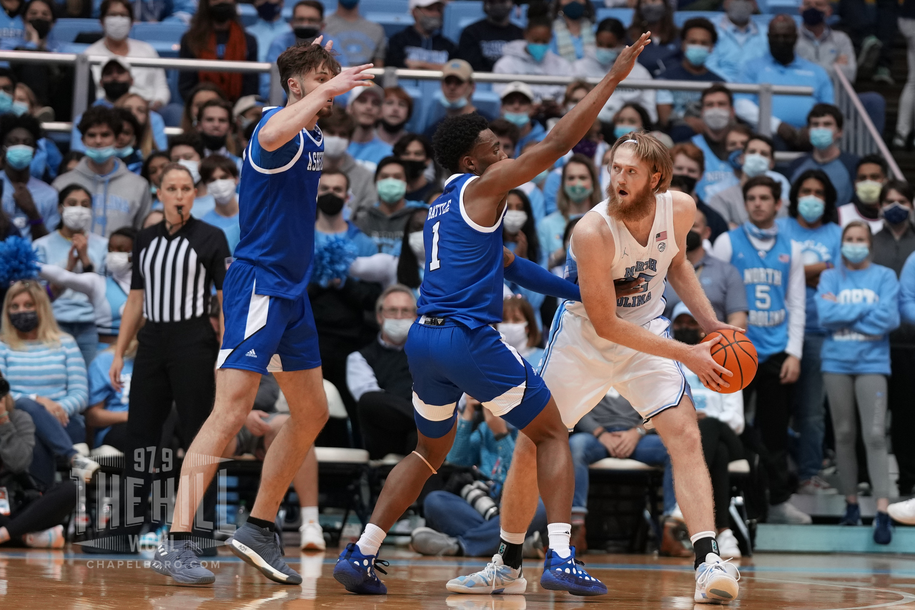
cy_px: 305
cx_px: 458
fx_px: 3431
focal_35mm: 135
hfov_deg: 15.2
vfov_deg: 10.2
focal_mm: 135
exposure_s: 1/1250
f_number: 1.8
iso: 800
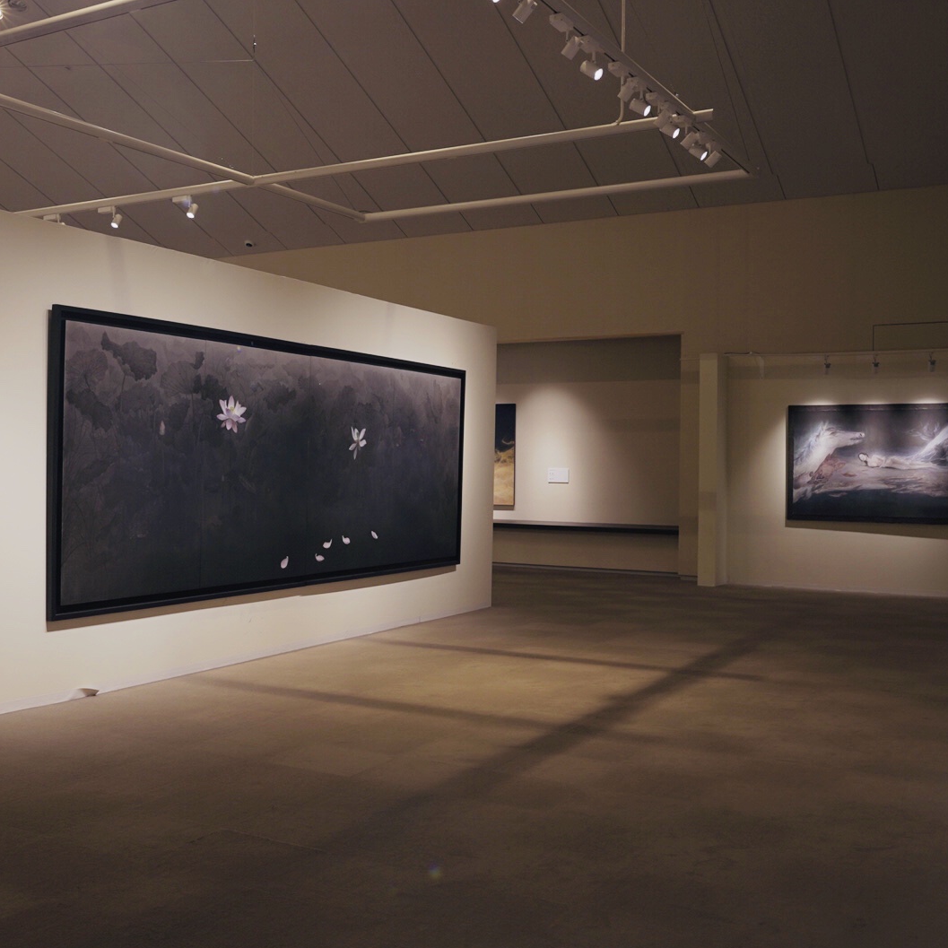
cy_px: 483
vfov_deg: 42.8
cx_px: 279
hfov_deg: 42.0
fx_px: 1208
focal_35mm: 39
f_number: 7.1
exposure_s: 1/1.6
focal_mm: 20
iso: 200
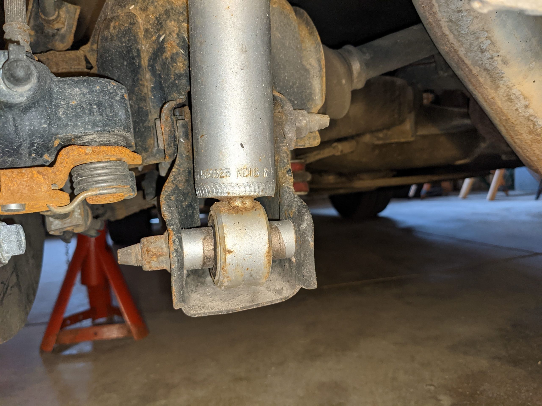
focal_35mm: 27
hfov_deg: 65.3
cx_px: 271
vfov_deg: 51.4
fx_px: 423
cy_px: 203
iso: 252
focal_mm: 4.38
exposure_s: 1/60
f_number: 1.73
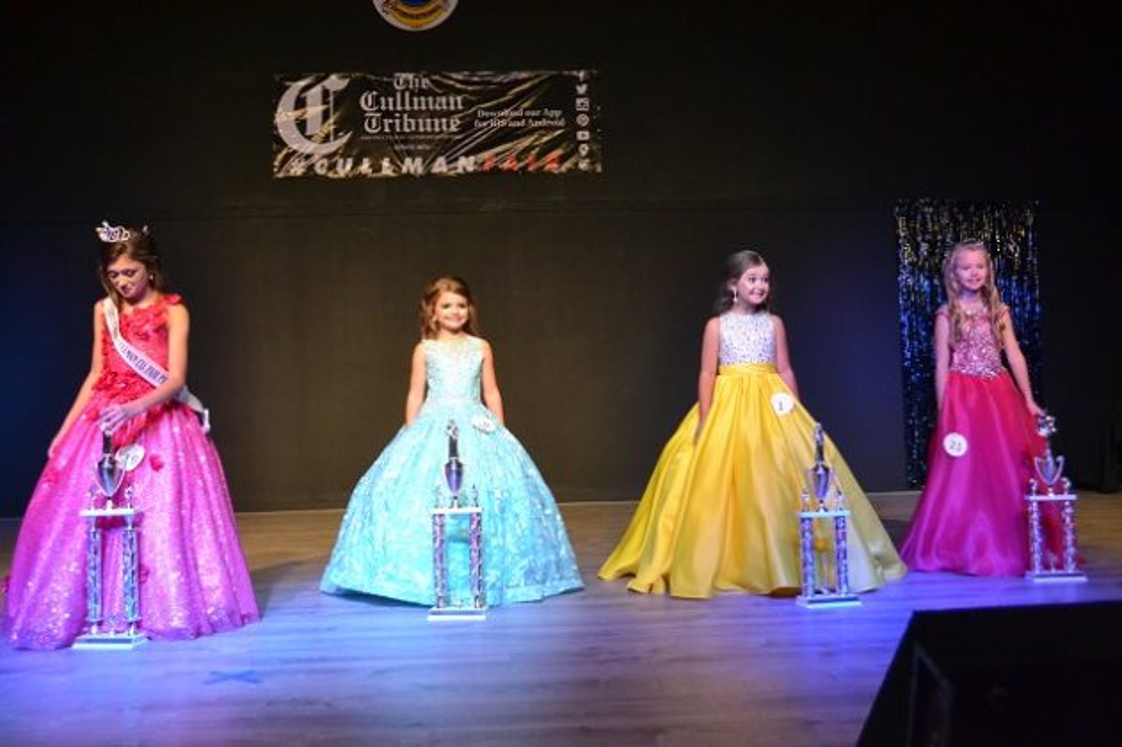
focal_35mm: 33
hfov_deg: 57.2
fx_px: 1028
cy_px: 374
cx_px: 561
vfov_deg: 39.9
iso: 3200
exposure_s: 1/125
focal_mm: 22
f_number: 3.8
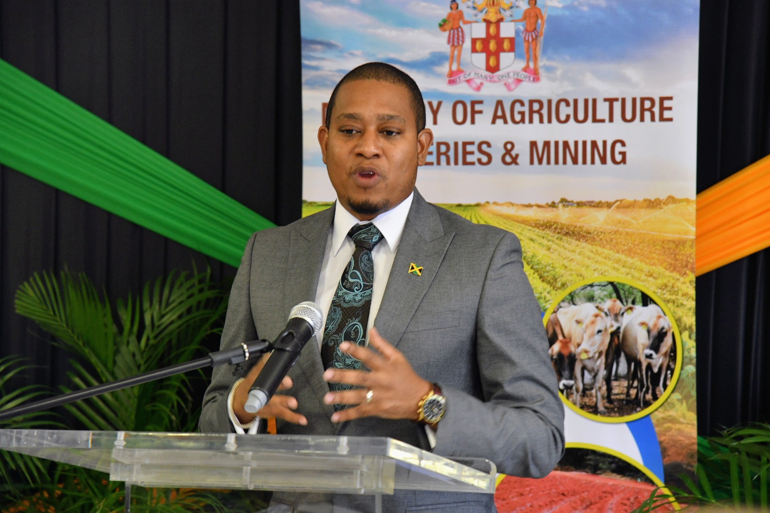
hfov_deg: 17.1
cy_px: 256
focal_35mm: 120
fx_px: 2566
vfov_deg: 11.4
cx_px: 385
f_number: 5.6
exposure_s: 1/60
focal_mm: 120
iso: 2000
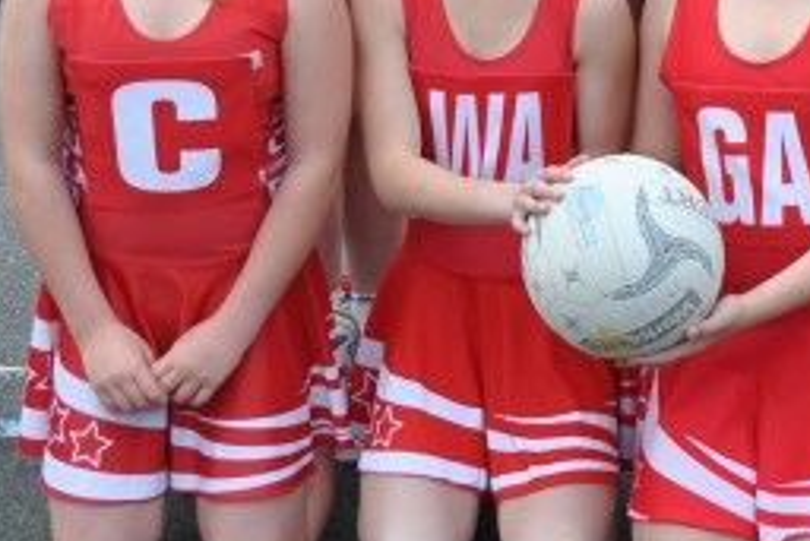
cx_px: 706
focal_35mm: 117
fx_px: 2634
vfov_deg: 11.4
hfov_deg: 17.3
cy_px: -158
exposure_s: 1/125
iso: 100
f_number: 5.6
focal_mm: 26
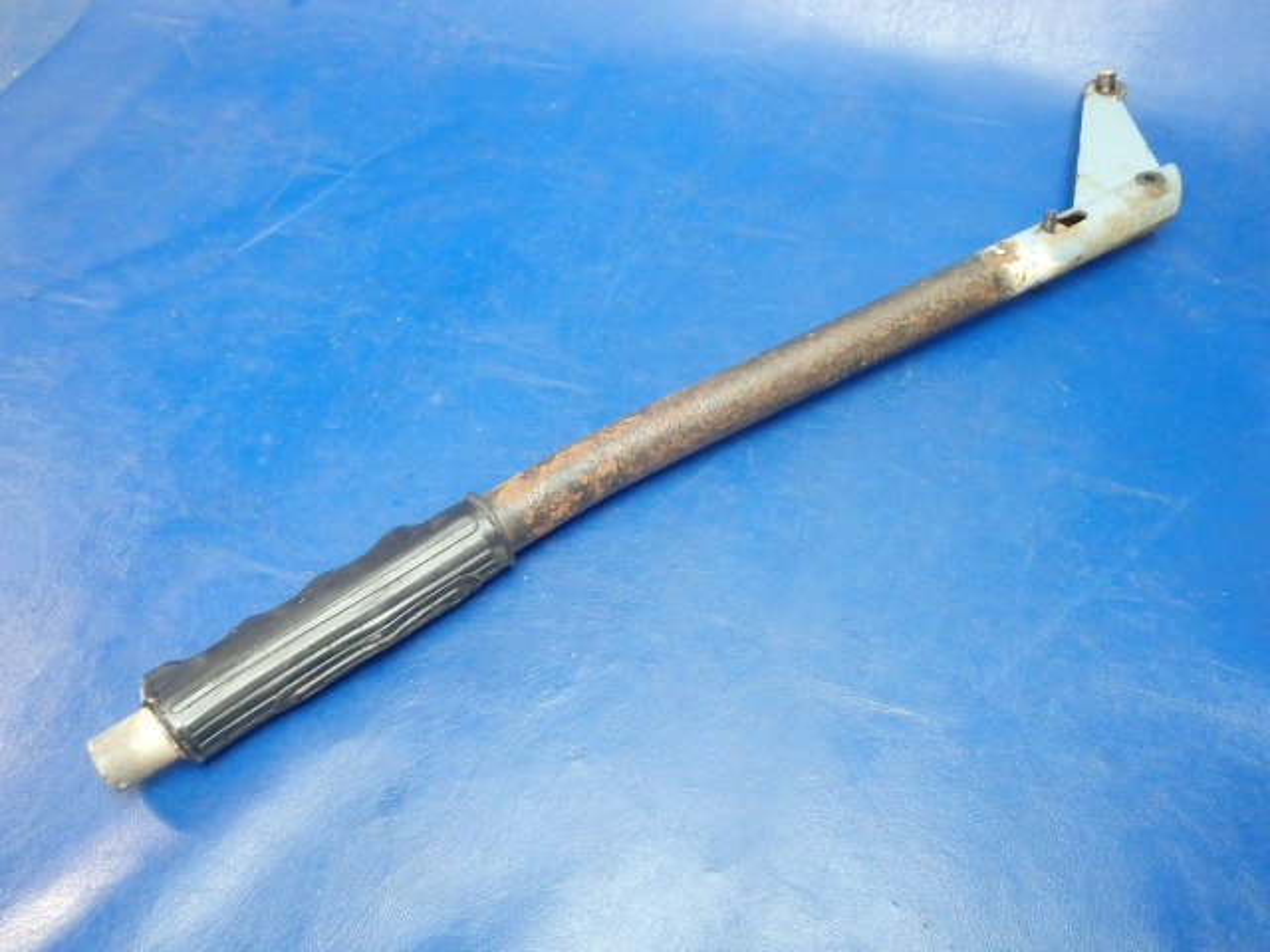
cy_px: 476
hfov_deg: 63.4
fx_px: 1027
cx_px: 635
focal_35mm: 28
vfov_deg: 49.7
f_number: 3.9
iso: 800
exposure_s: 1/30
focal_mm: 5
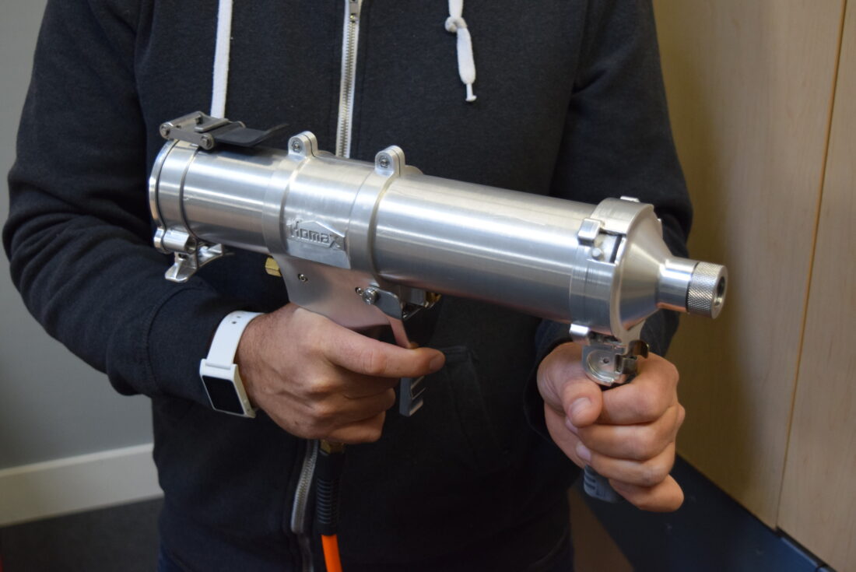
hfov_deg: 41.1
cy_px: 286
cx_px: 428
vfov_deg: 28.1
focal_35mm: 48
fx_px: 1142
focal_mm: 32
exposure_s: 1/60
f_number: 4.5
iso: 1250
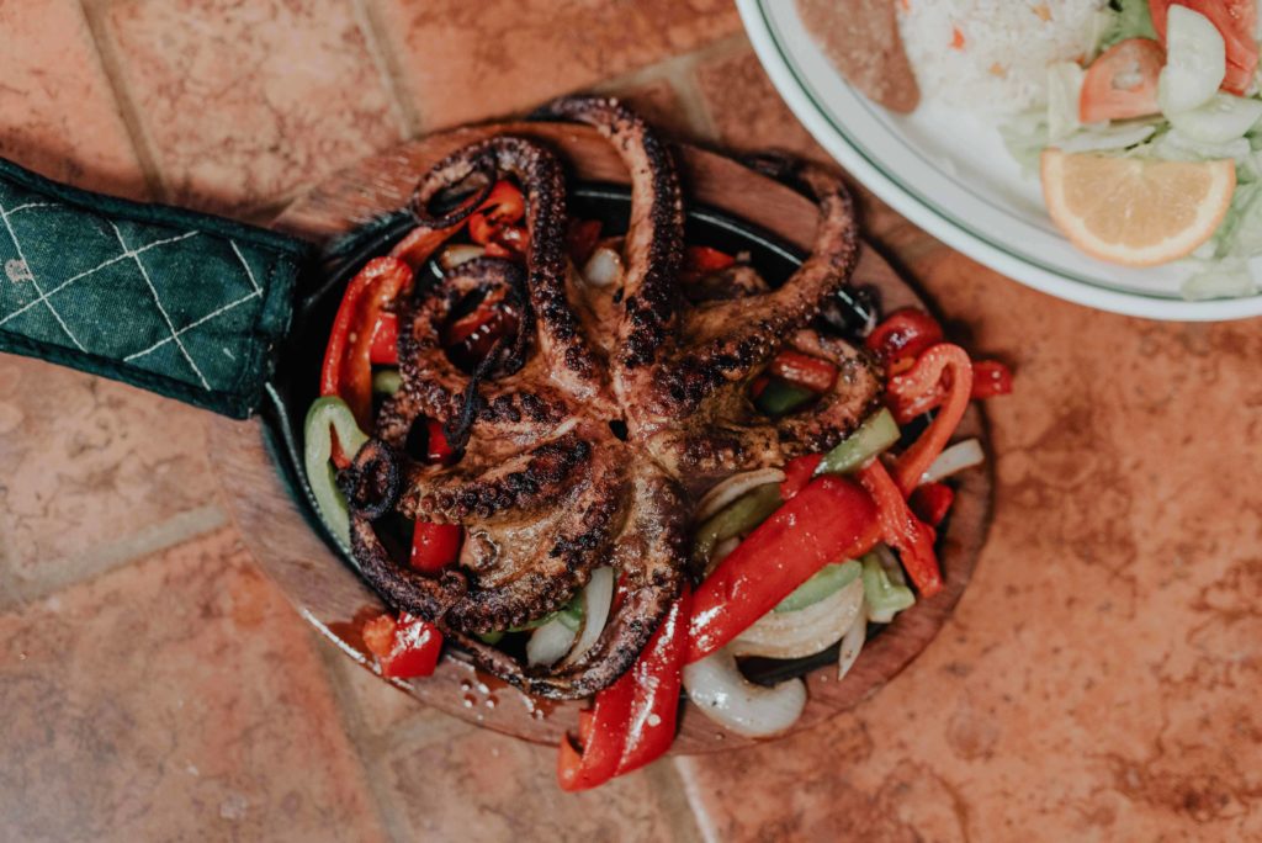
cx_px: 631
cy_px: 422
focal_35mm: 50
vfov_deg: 27.0
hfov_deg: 39.6
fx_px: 1754
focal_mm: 50
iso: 1000
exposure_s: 1/250
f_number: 2
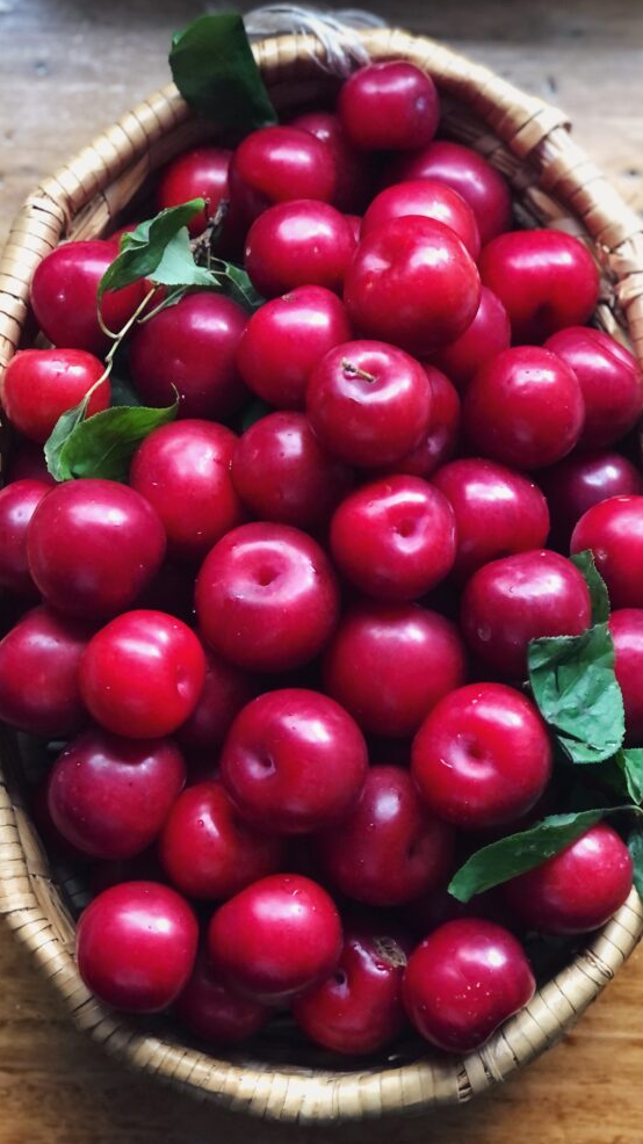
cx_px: 325
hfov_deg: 19.1
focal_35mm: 63
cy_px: 569
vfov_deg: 33.3
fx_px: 1911
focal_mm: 6.6
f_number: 2.8
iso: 320
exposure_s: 1/30
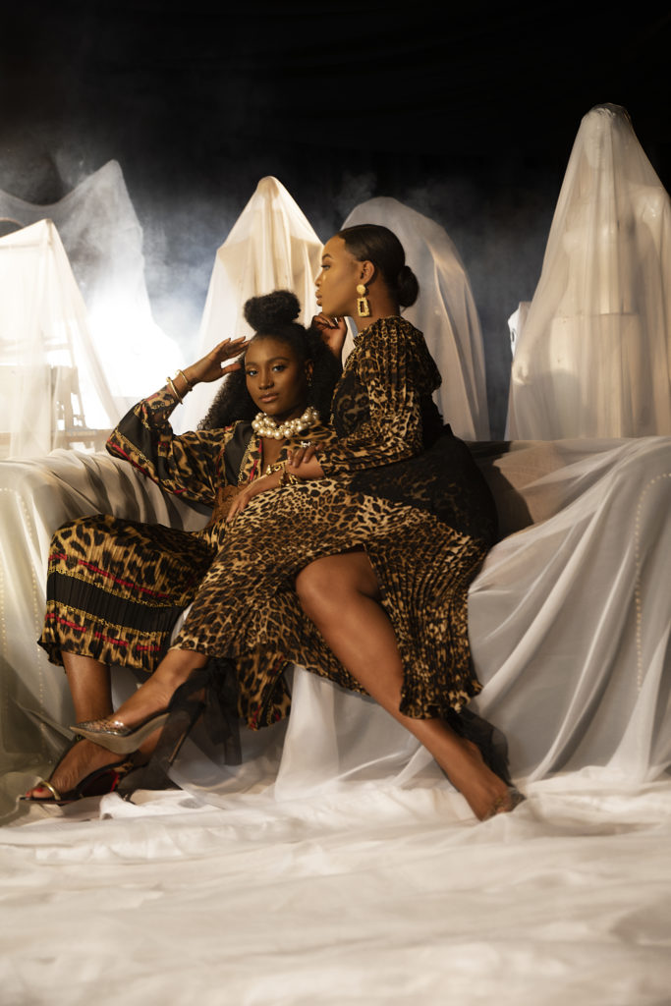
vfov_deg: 41.1
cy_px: 503
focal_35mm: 48
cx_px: 336
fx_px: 1341
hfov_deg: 28.1
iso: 125
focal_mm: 48
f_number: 2.8
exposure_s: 1/100
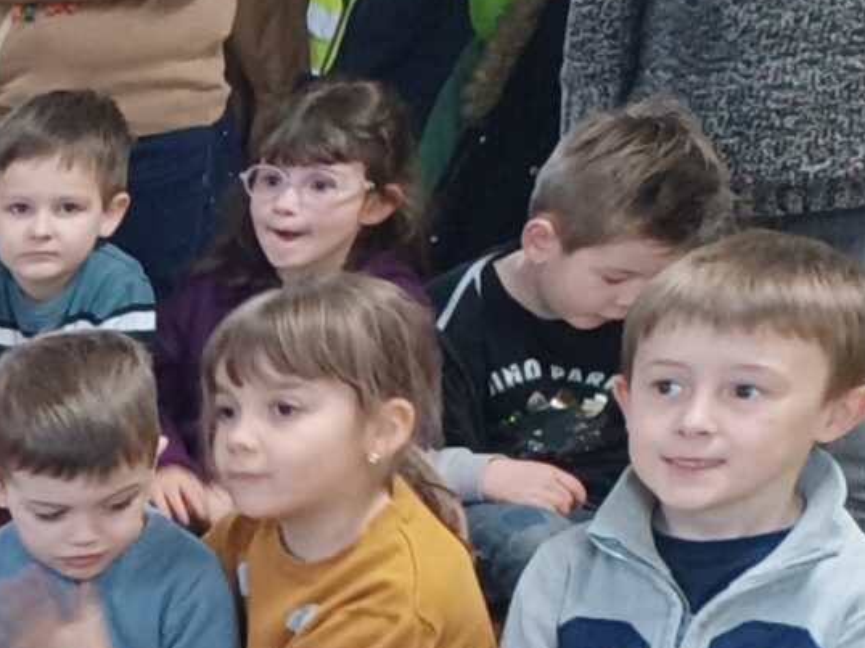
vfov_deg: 11.7
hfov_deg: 13.0
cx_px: -1148
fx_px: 2972
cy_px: 1084
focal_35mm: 119
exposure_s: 1/25
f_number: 1.8
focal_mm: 4.6
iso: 500
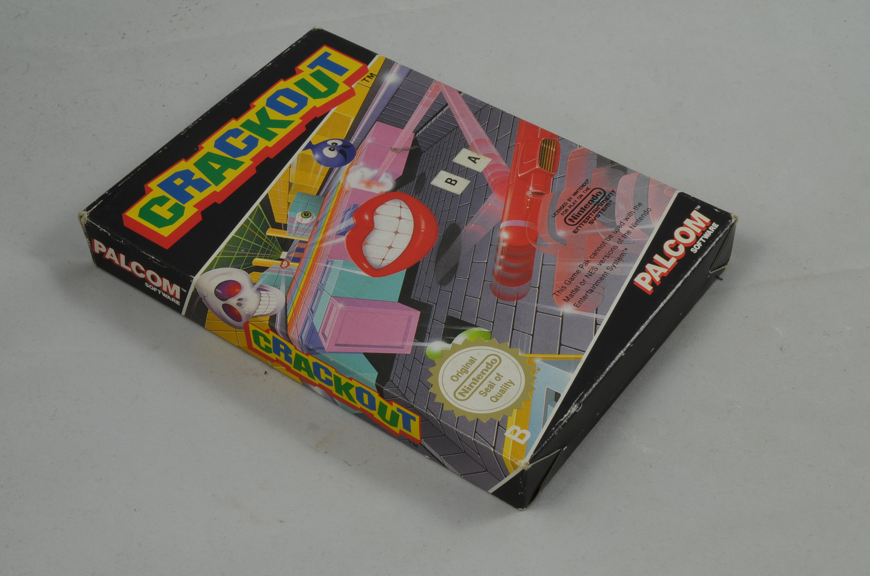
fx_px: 1447
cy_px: 288
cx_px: 435
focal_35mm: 60
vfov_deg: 22.5
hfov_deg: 33.5
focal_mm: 40
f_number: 20
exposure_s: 1/2.5
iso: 100
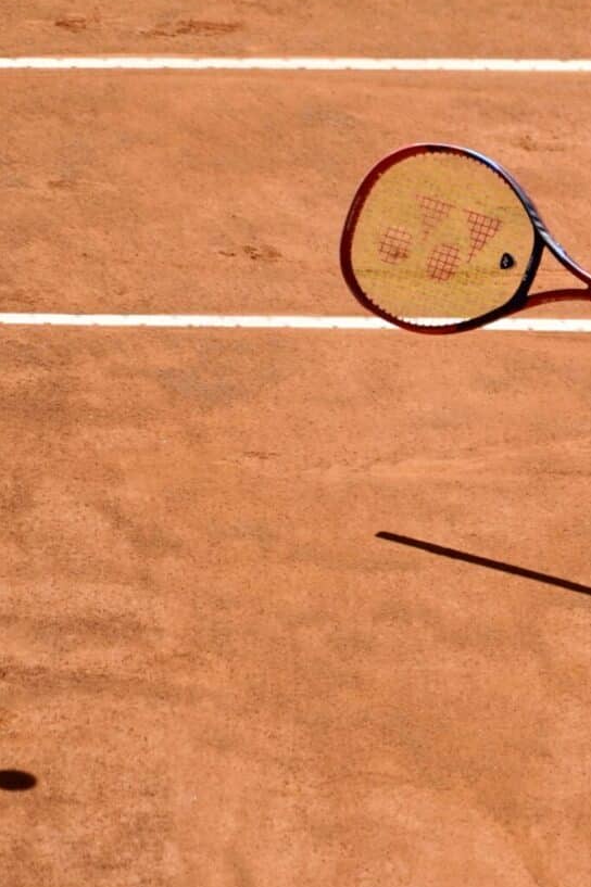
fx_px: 14836
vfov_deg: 3.4
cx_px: 903
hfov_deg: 2.3
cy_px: 299
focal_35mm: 602
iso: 500
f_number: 6.3
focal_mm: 240
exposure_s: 1/2000
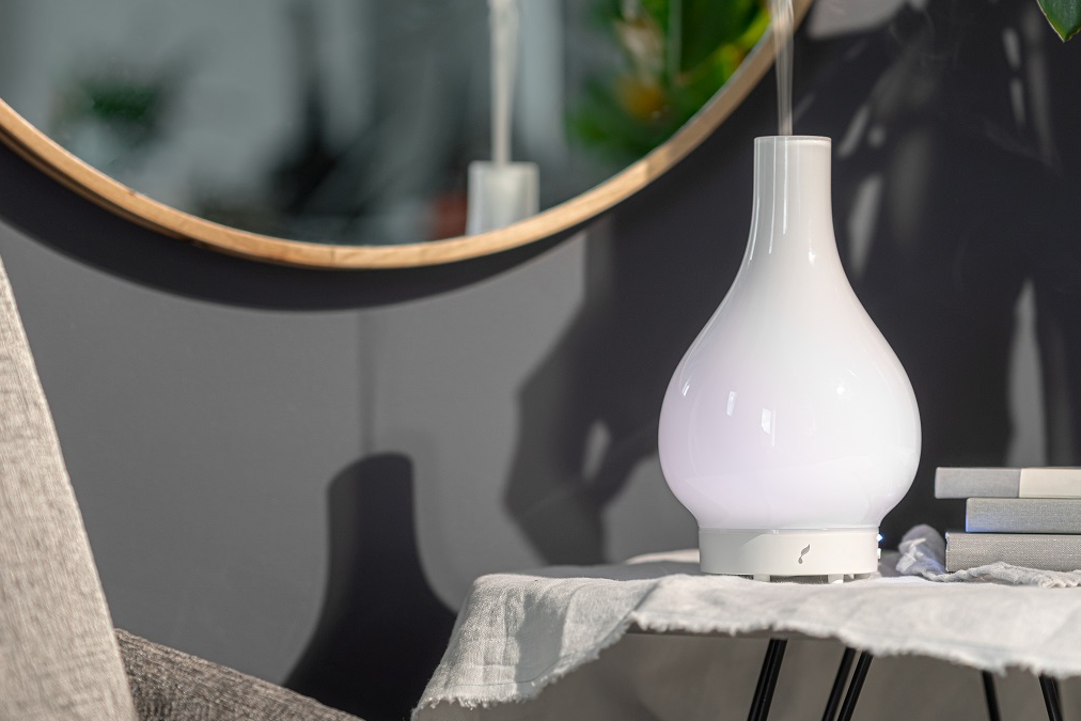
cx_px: 600
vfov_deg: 10.9
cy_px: 244
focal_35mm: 126
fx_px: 3784
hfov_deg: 16.3
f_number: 2.2
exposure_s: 1/125
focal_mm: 85
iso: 100
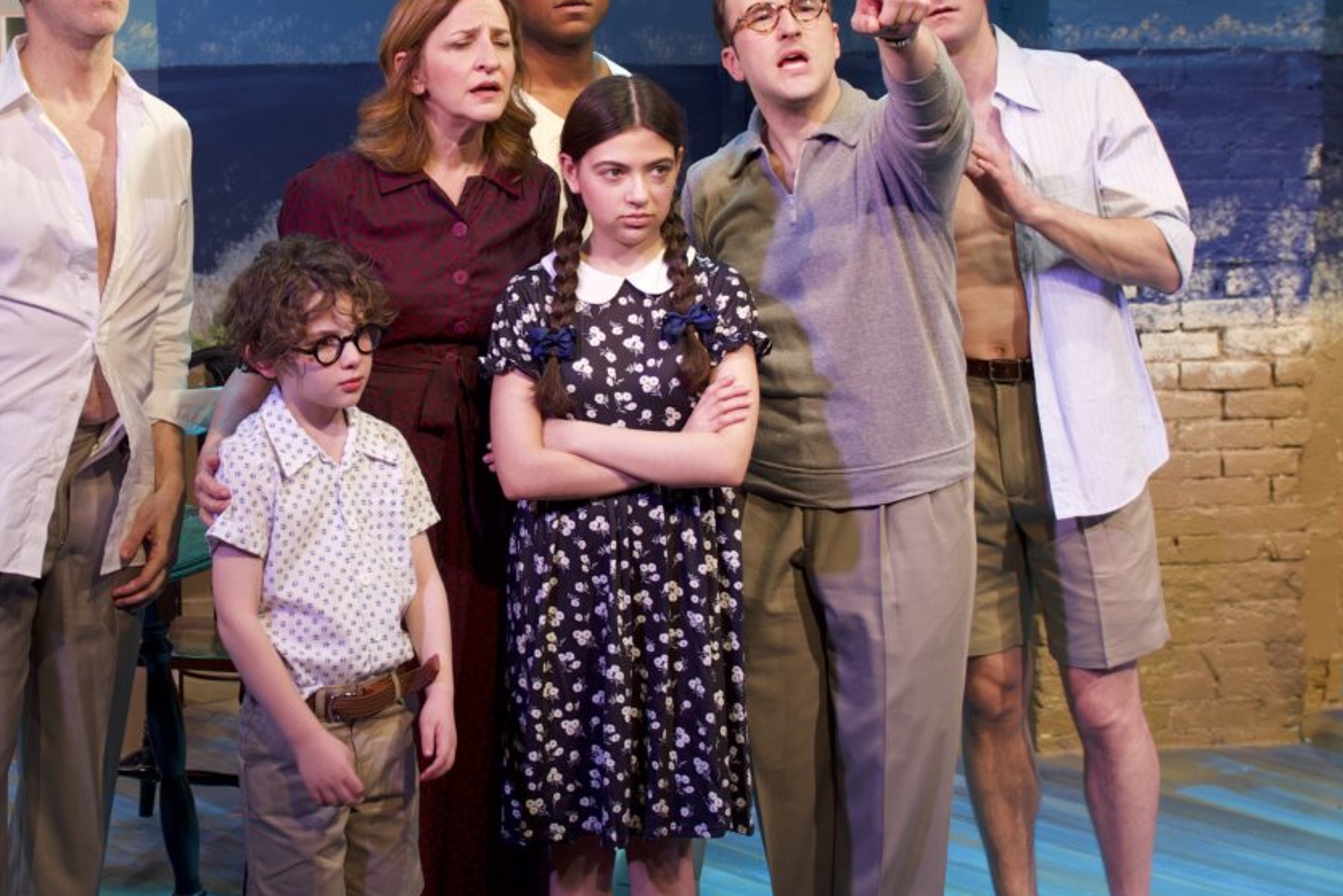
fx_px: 2574
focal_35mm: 69
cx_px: 381
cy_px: 334
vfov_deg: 19.7
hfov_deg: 28.9
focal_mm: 24
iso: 320
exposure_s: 1/125
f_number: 2.8
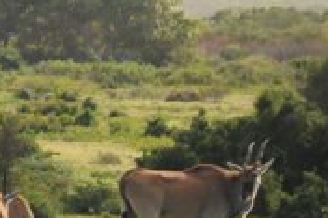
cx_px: -645
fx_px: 11196
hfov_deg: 1.7
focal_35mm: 1230
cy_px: 177
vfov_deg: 1.1
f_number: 6.3
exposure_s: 1/640
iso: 640
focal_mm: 200
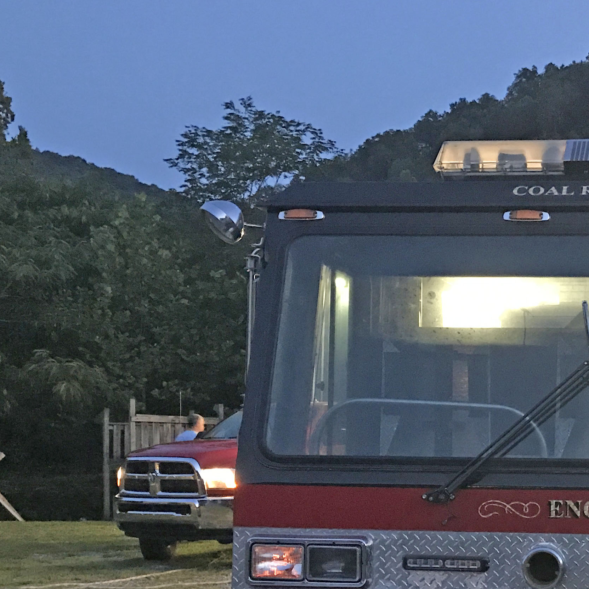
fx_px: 1155
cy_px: 430
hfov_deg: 27.1
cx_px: 583
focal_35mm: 60
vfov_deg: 28.3
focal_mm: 3.99
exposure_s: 1/6
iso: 100
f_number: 1.8
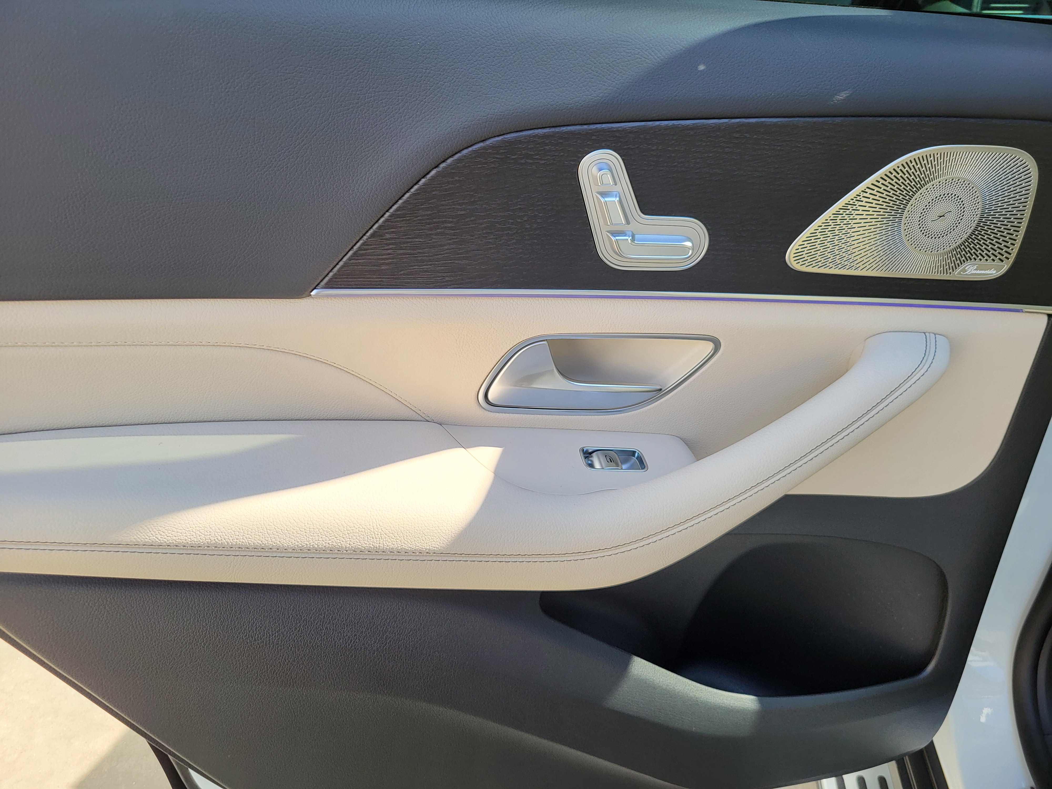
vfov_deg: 53.1
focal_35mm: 26
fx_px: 790
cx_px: 526
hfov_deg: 67.3
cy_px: 394
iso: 40
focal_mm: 5.4
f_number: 1.8
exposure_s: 1/297
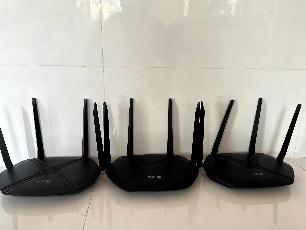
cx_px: 153
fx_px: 230
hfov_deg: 67.3
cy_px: 115
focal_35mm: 26
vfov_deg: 53.1
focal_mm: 5.7
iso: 125
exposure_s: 1/121
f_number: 1.5
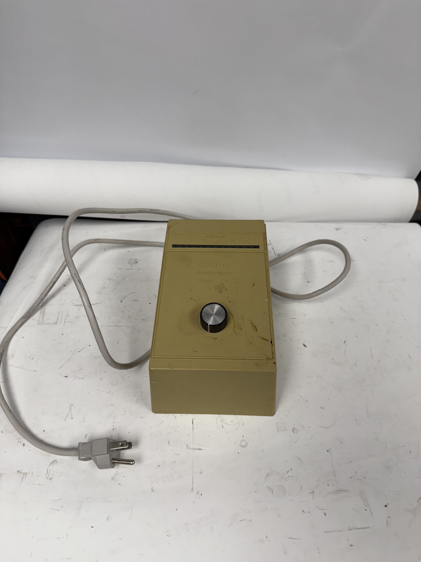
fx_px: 389
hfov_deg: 56.8
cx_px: 210
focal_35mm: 24
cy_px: 281
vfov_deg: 71.6
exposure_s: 1/158
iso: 64
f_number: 1.78
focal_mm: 6.76
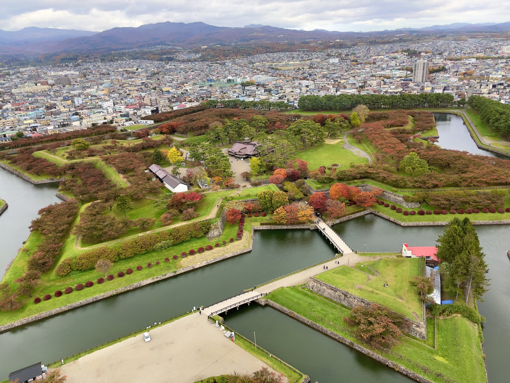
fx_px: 383
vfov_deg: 53.1
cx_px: 255
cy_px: 192
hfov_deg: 67.3
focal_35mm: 26
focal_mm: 4.2
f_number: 1.6
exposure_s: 1/264
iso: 32
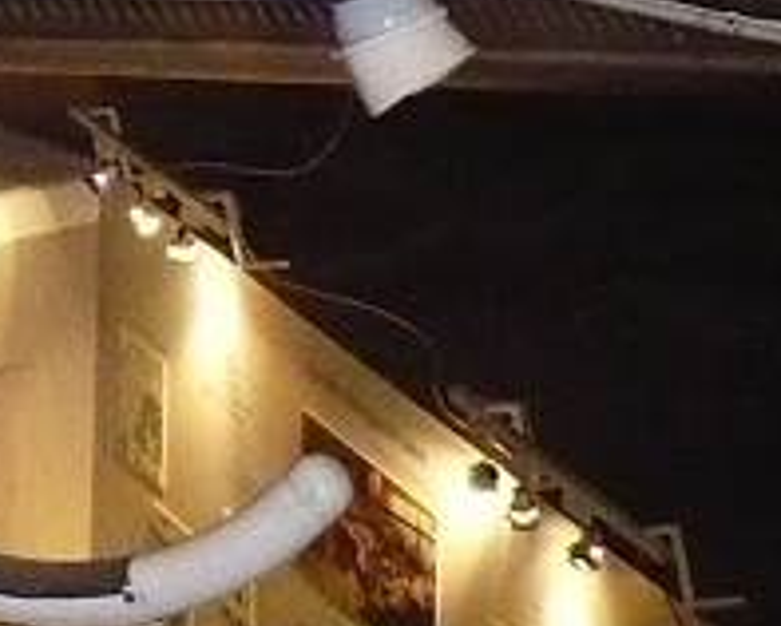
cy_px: -753
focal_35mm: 208
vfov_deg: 7.1
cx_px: -948
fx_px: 4813
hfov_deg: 8.6
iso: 640
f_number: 2.8
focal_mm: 5.8
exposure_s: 1/30
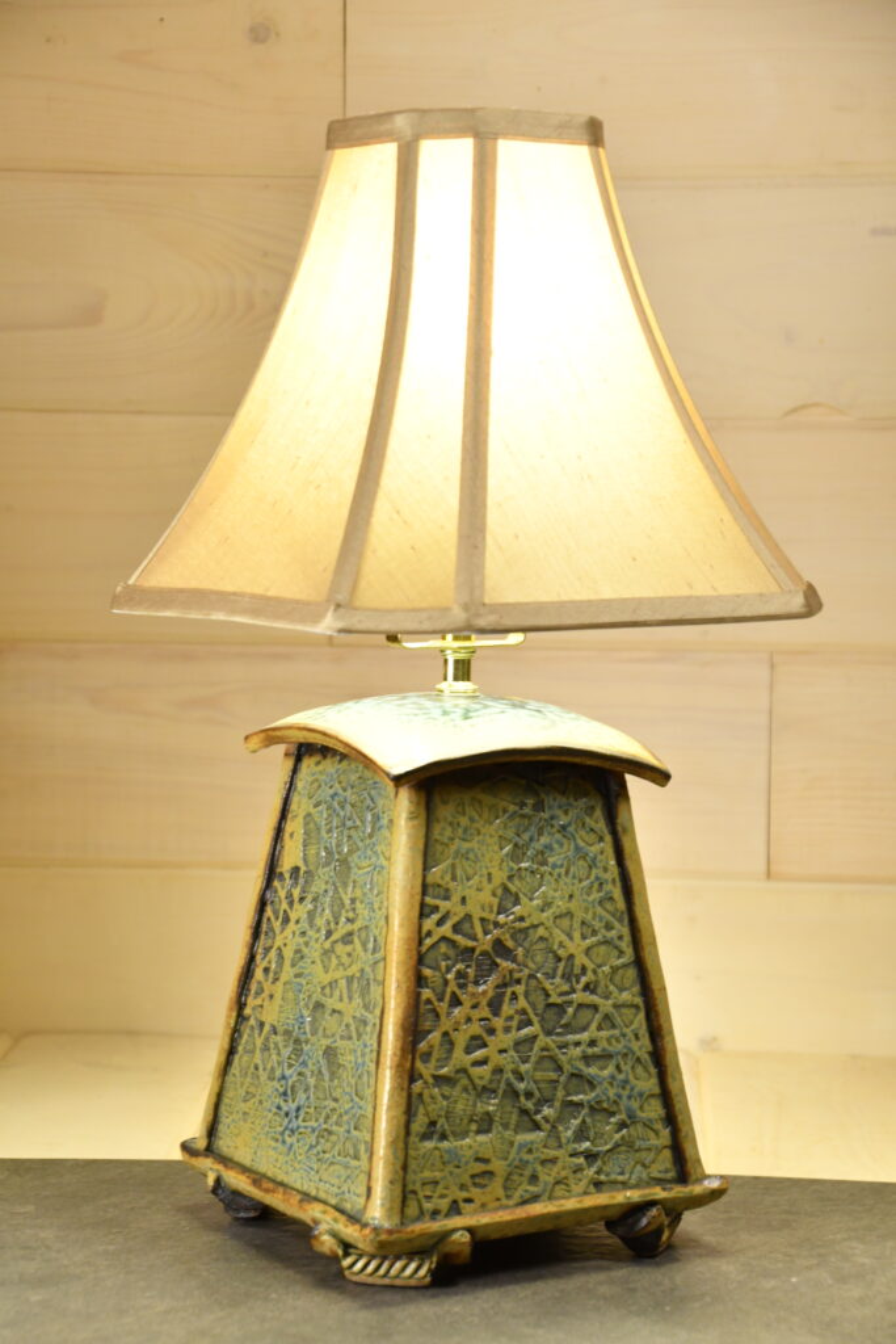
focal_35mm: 98
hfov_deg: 14.0
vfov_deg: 20.9
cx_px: 448
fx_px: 3638
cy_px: 672
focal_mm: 65
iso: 1250
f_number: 5.3
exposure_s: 1/100
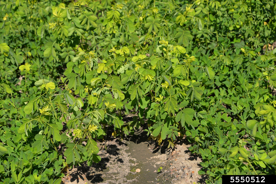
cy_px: 92
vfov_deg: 11.0
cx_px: 138
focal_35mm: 125
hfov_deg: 16.4
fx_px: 959
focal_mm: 125
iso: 110
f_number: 8
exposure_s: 1/250
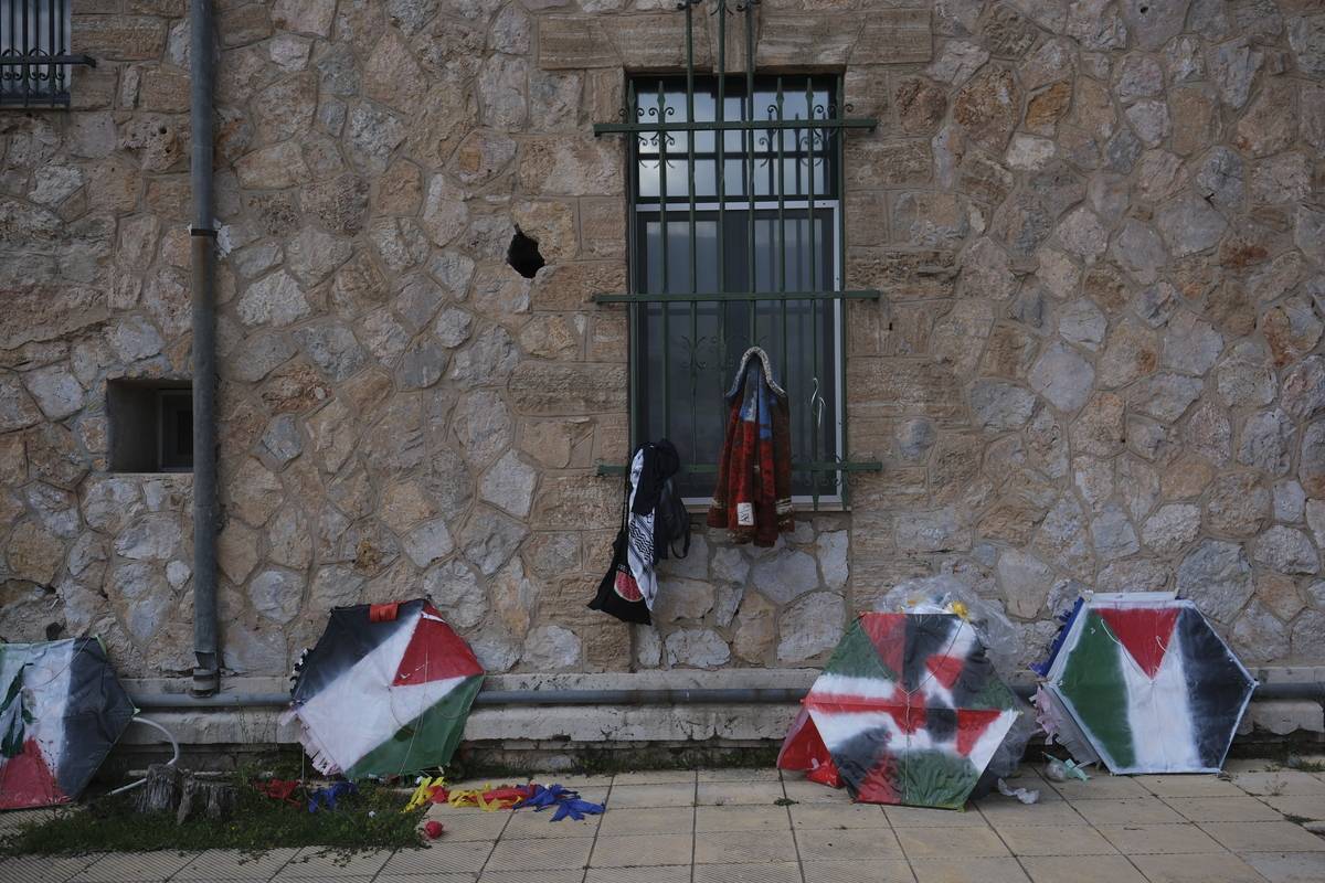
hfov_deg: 54.4
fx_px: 1288
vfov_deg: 37.9
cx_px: 662
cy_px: 442
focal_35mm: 35
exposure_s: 1/3200
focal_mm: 23
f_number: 2.8
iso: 200
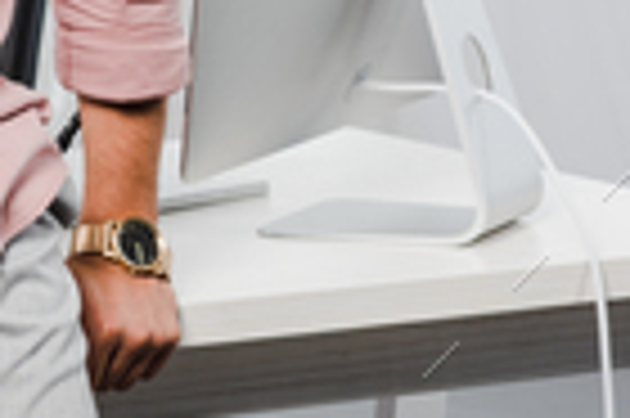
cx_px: -616
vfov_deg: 4.6
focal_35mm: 296
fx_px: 5174
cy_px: -418
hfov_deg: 6.8
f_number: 5
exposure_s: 1/160
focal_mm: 70
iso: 80
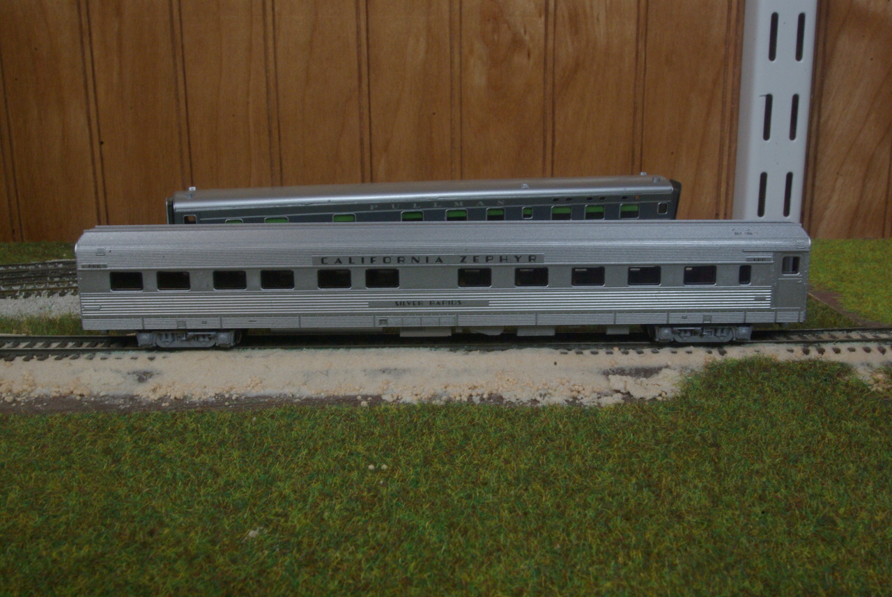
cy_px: 298
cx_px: 446
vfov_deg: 37.0
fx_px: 893
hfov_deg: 53.1
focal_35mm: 36
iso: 800
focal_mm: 24
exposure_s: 1/6
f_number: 32
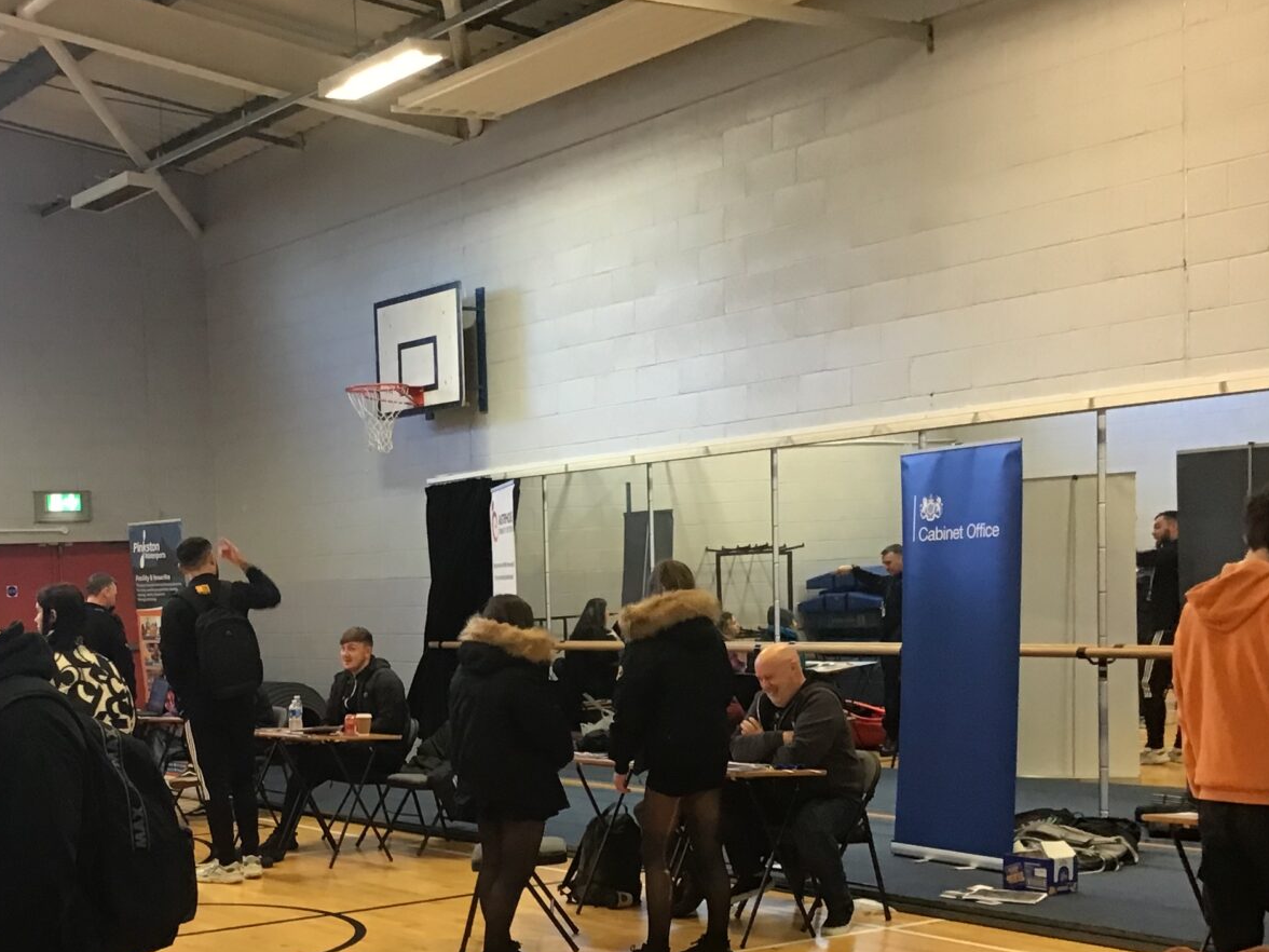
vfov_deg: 26.6
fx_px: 1980
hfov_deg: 34.9
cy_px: 737
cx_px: 333
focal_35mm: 54
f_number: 2.4
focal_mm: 3.3
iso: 125
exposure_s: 1/33
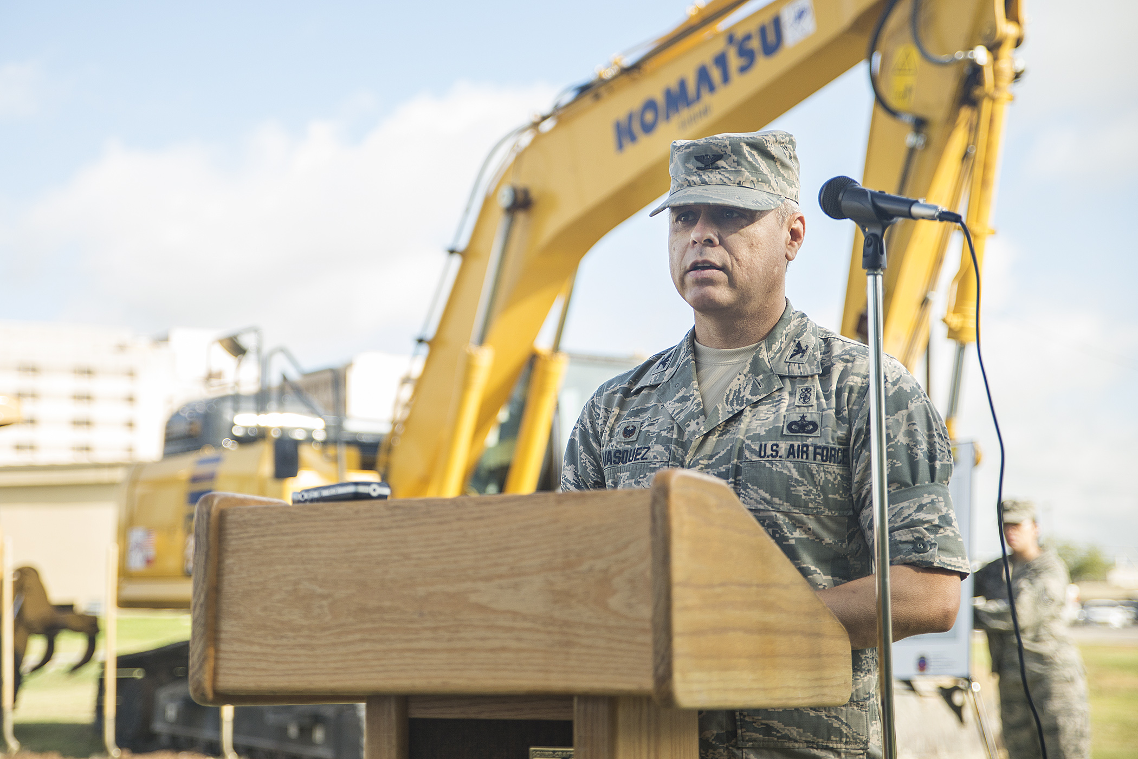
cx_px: 569
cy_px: 380
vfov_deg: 24.2
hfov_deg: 35.6
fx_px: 1770
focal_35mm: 56
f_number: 2.8
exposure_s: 1/1250
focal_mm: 56
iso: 320
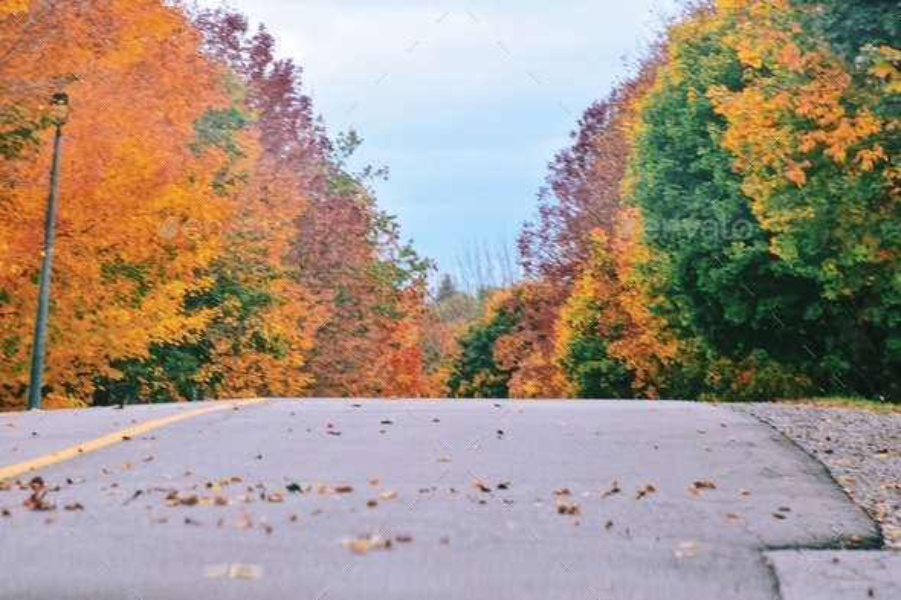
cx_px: 450
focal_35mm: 210
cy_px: 300
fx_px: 5254
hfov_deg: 9.8
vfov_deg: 6.5
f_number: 10
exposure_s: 1/200
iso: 400
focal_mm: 140
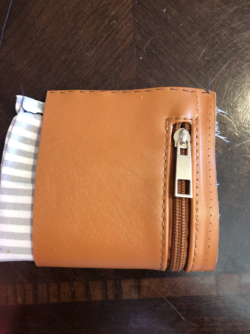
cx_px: 125
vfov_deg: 63.4
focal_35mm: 28
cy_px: 167
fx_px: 270
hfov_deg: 49.7
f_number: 1.8
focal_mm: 4
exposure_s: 1/15
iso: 80
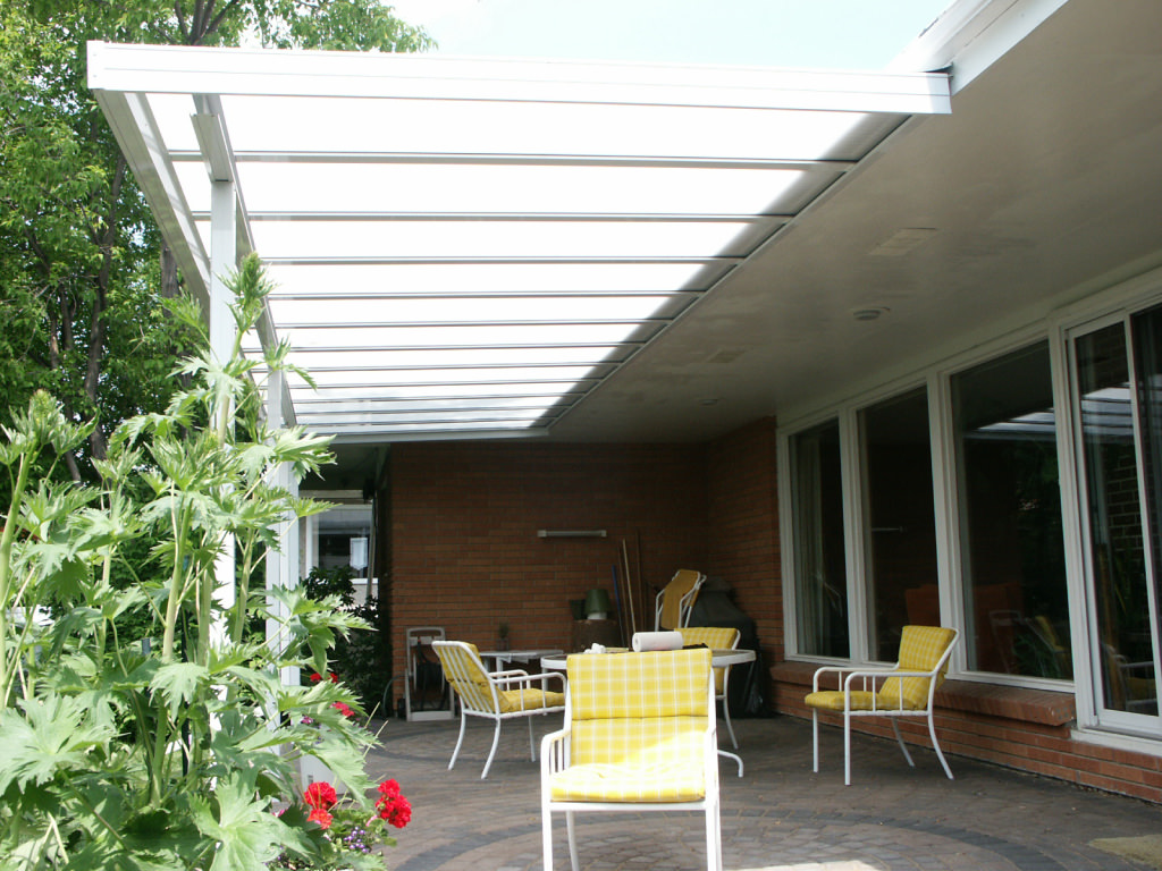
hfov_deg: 52.6
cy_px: 436
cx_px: 581
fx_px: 1175
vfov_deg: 40.7
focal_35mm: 35
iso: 100
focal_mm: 9.24
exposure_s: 1/180
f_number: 5.6
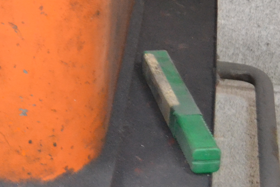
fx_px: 965
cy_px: -136
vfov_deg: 10.5
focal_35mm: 124
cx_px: -192
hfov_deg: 14.8
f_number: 3.8
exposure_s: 1/60
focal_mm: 22
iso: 2500
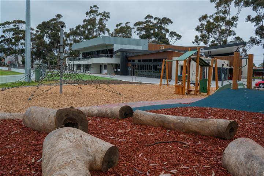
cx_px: 132
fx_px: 279
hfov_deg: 50.7
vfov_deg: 35.0
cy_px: 88
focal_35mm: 38
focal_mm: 38
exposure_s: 1/250
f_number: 10
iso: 640
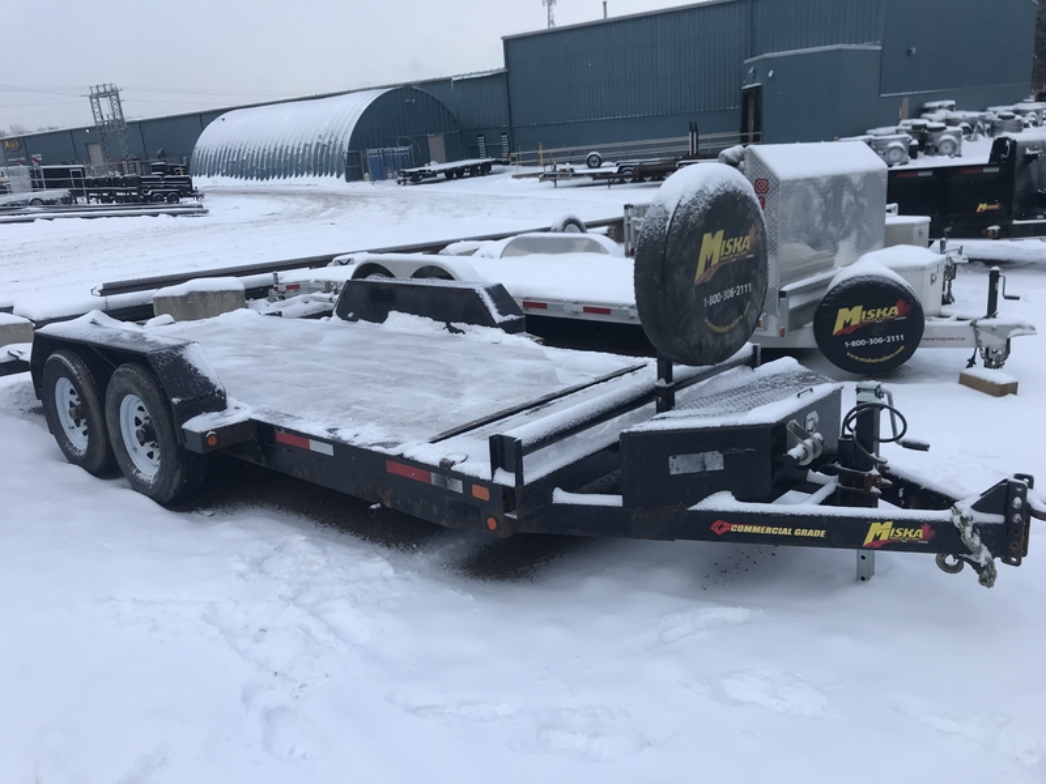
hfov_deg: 63.4
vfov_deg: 49.7
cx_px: 523
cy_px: 392
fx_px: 846
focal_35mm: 28
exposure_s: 1/704
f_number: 1.8
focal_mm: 3.99
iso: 20
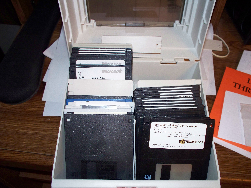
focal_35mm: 36
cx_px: 126
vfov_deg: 39.7
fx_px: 261
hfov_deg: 51.4
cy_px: 94
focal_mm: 7.54
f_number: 2.8
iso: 200
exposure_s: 1/30
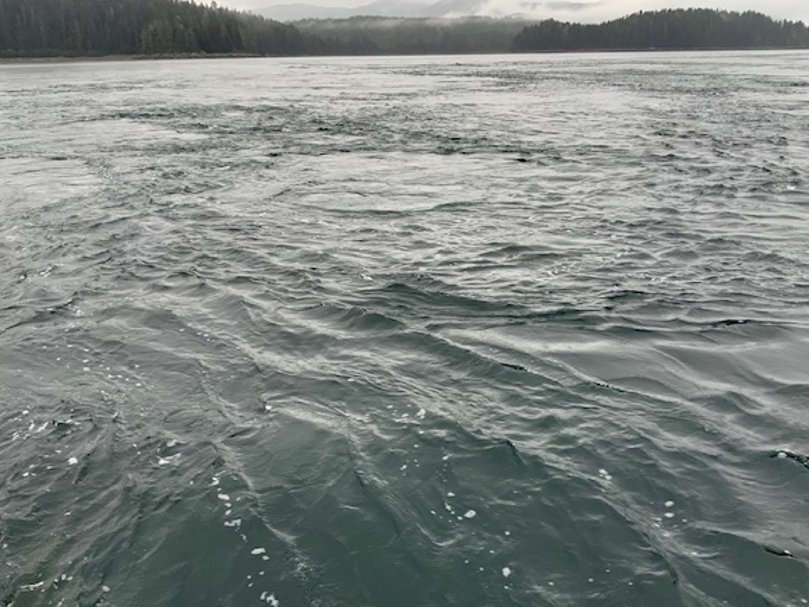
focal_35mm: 32
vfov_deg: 44.2
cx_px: 424
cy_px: 313
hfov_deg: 56.8
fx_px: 748
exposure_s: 1/124
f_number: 1.8
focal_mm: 3
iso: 16
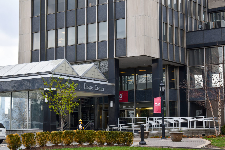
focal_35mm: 82
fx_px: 516
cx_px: 112
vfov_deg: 16.6
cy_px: 75
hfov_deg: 24.6
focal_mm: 55
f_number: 5.6
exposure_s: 1/100
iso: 100
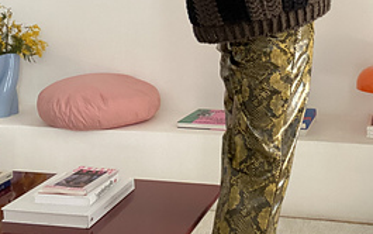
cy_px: 0
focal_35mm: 60
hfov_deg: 33.6
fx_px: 610
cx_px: 254
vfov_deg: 20.9
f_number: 2.2
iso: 400
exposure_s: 1/54
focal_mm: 2.71
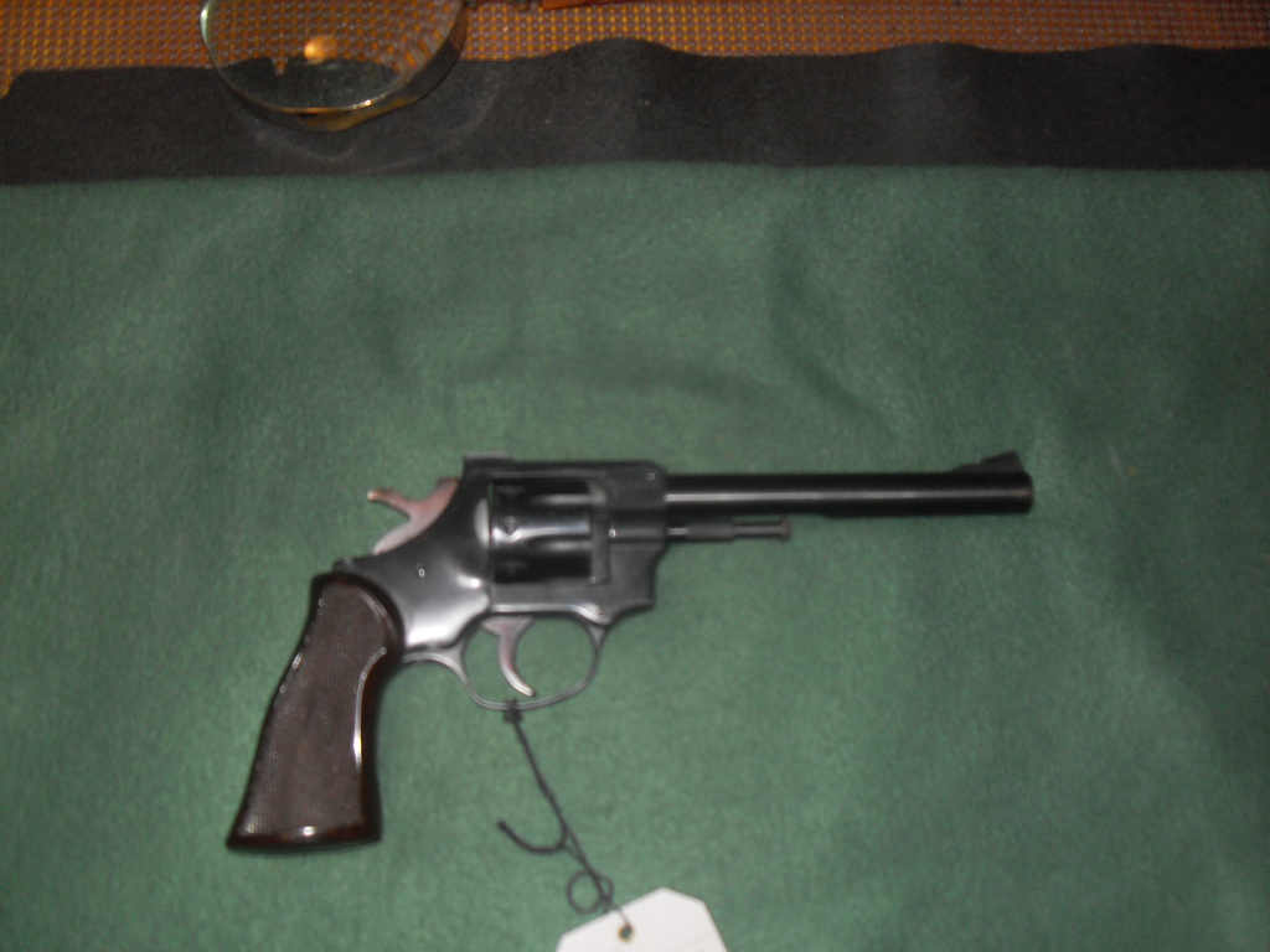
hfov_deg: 50.1
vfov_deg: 38.7
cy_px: 476
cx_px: 635
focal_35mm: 37
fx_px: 1357
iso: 100
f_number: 2.8
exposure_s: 1/45
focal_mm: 6.3
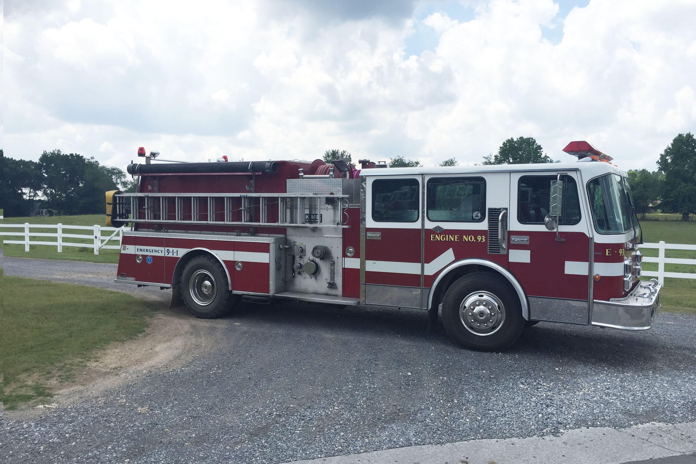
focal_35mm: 31
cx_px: 351
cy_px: 229
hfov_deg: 60.3
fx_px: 599
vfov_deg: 42.3
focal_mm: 4.15
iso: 32
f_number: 2.2
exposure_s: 1/1582
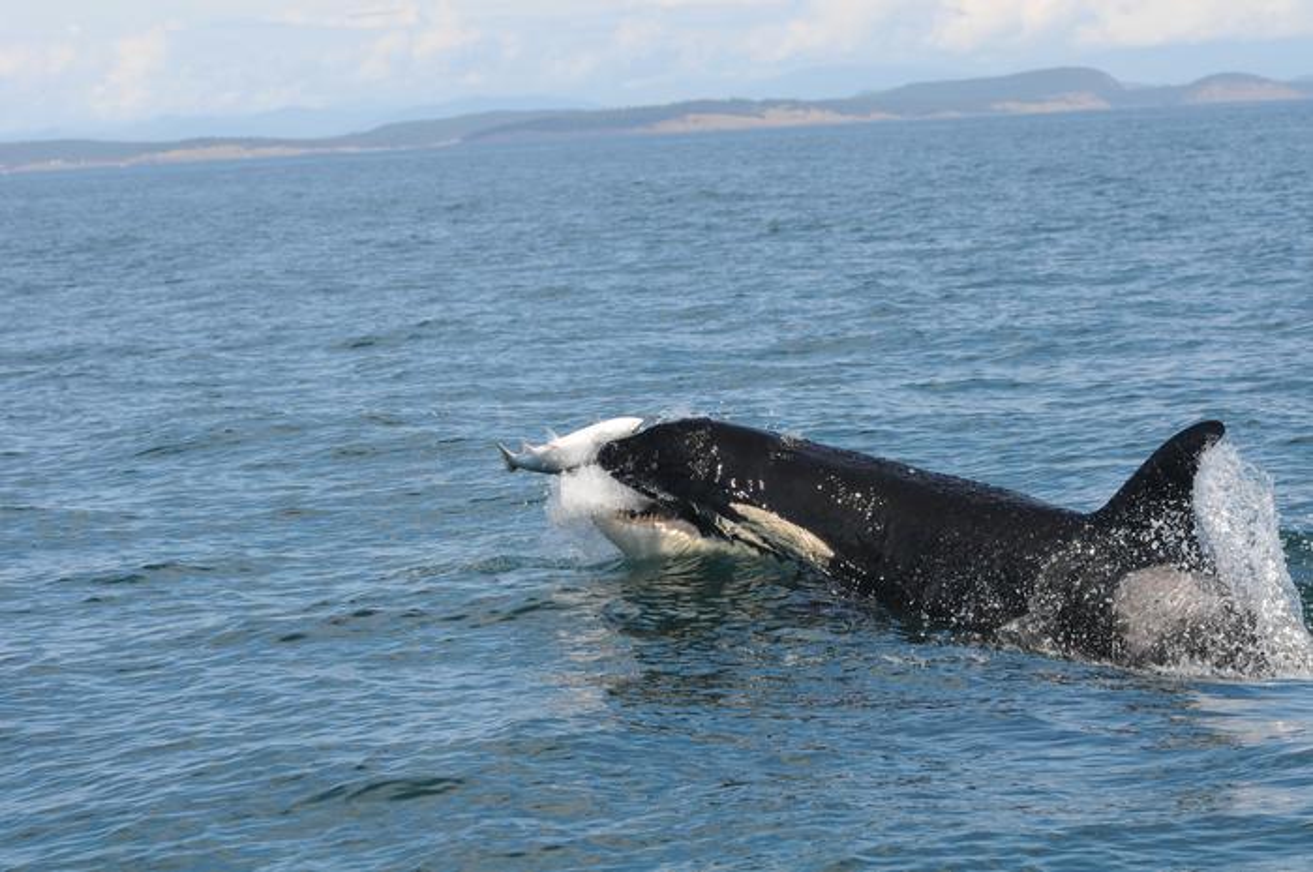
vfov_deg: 11.4
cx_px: 656
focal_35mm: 120
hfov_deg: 17.1
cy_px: 436
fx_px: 4372
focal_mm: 80
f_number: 5
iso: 200
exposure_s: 1/1000
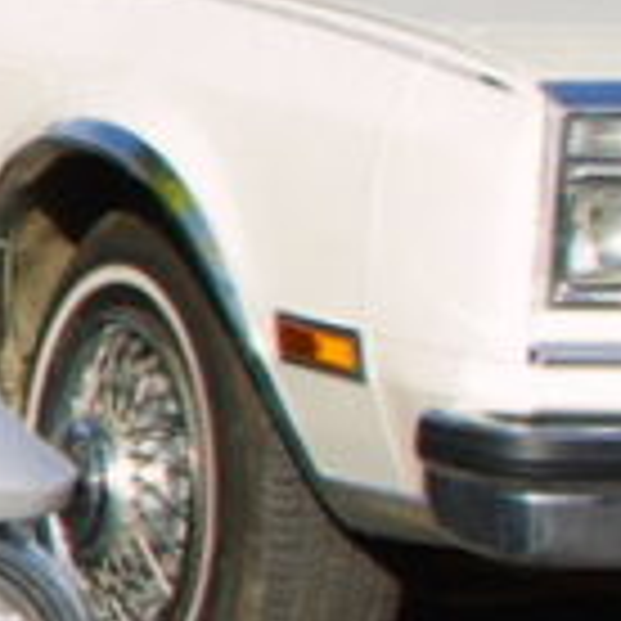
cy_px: 106
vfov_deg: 9.8
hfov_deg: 7.7
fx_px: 3613
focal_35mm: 178
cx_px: -1602
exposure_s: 1/200
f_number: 10
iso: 100
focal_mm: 18
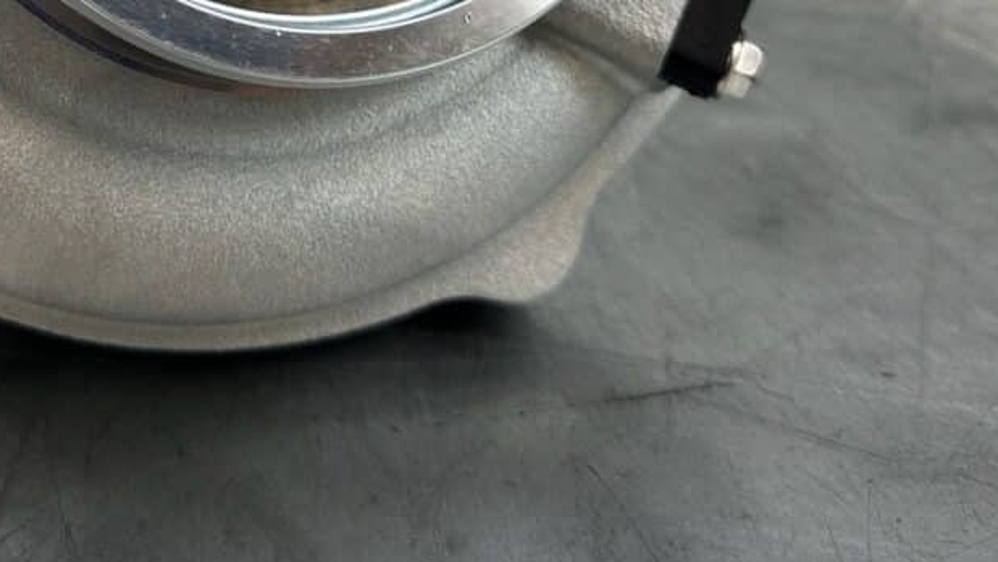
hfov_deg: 31.9
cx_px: 291
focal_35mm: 65
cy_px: -336
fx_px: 1721
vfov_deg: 16.5
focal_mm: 6.86
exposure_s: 1/345
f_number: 1.78
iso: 80
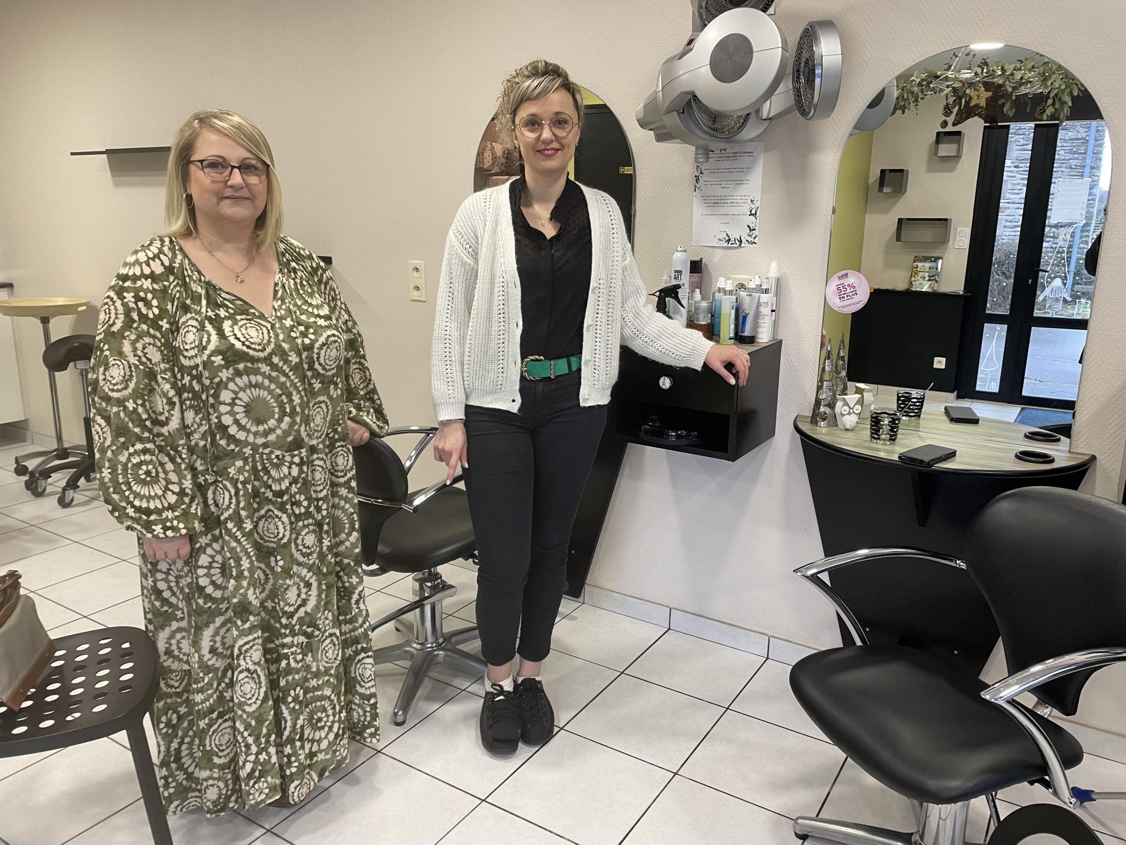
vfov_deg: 53.1
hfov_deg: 67.3
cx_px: 563
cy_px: 422
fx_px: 846
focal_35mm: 26
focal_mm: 4.2
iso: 80
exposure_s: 1/50
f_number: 1.6
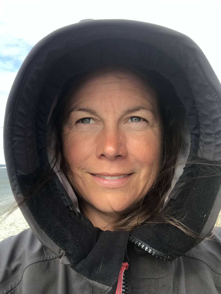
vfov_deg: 56.8
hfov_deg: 44.2
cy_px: 147
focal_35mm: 32
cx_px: 110
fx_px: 272
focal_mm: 2.87
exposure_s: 1/373
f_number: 2.2
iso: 25
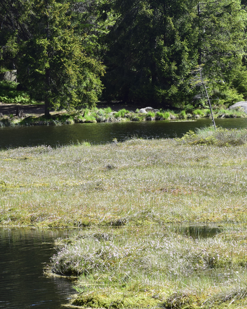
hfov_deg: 10.3
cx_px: 21
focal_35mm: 149
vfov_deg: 12.9
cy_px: 154
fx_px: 1361
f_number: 10
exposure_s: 1/250
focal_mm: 70
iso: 400
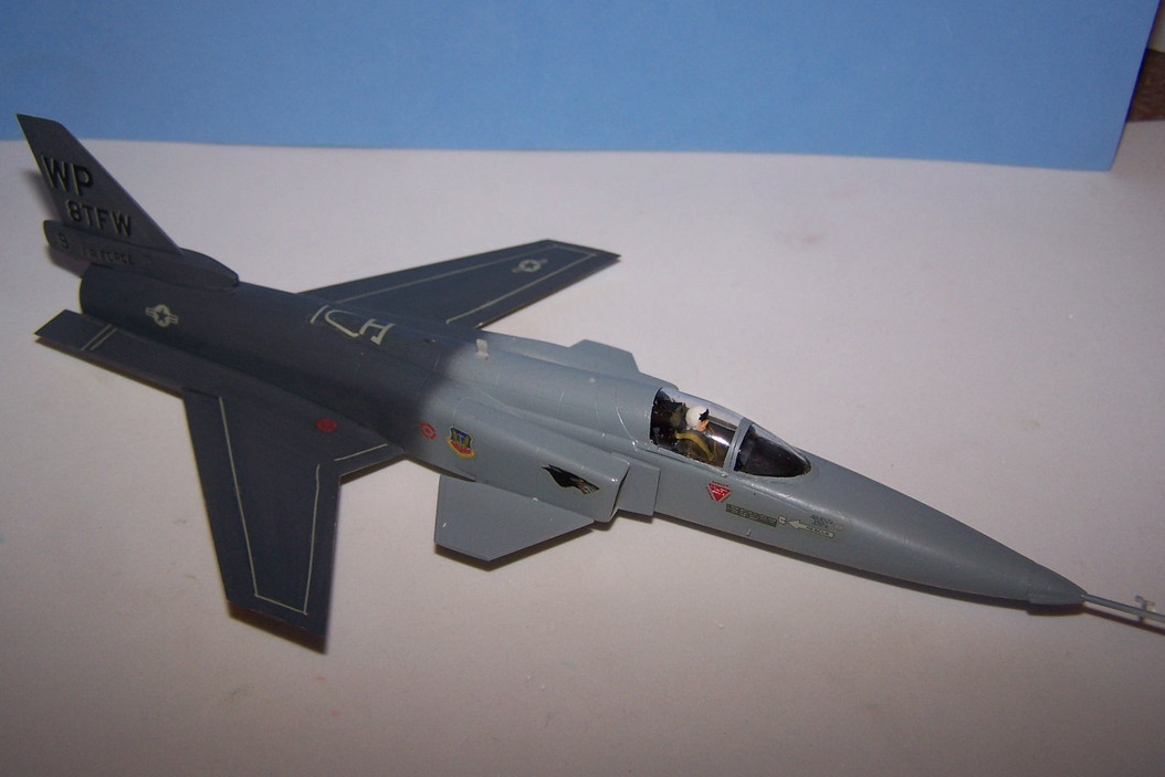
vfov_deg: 33.4
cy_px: 387
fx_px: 1295
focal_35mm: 40
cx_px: 580
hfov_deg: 48.5
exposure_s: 1/60
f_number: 2.8
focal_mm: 6.3
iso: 80
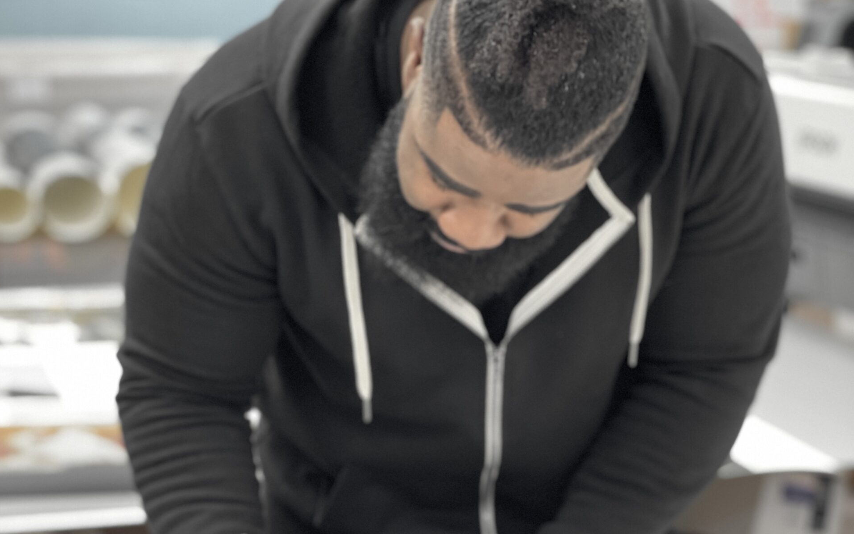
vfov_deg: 14.2
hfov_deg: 22.8
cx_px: 425
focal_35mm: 91
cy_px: 470
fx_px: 2118
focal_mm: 7.5
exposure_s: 1/33
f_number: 2.2
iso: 200
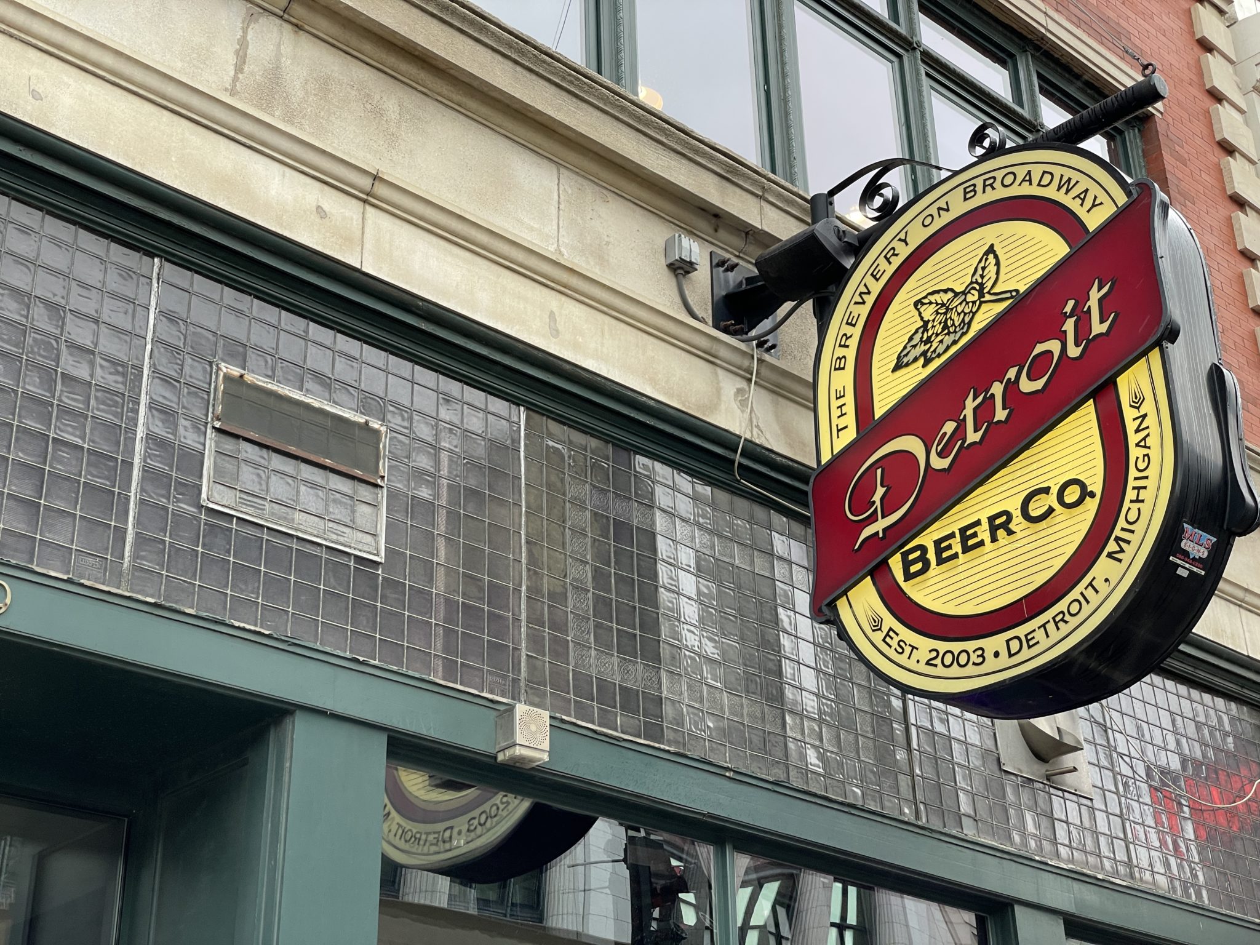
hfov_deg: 36.8
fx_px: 1893
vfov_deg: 28.0
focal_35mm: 52
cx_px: 630
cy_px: 472
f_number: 2
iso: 80
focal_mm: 6
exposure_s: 1/120
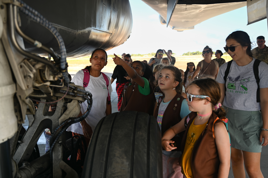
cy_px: 89
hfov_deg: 55.1
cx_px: 134
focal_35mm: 34
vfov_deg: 38.3
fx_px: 257
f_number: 4
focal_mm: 34.5
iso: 125
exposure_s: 1/250
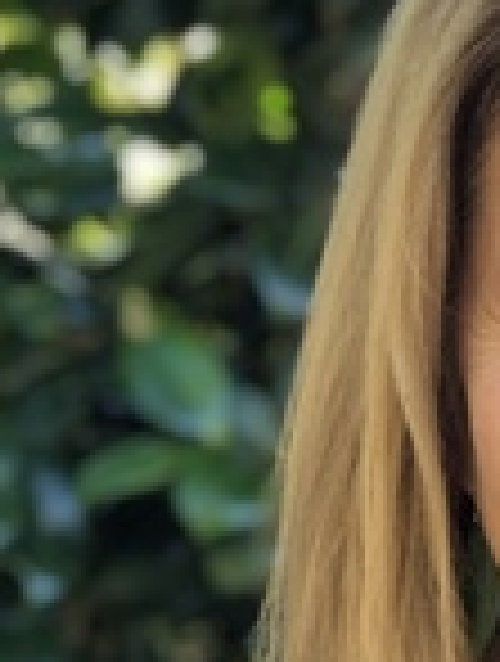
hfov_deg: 7.2
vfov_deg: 9.6
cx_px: 613
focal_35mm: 206
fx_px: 3950
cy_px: 538
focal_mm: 6.6
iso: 25
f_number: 2.8
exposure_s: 1/30
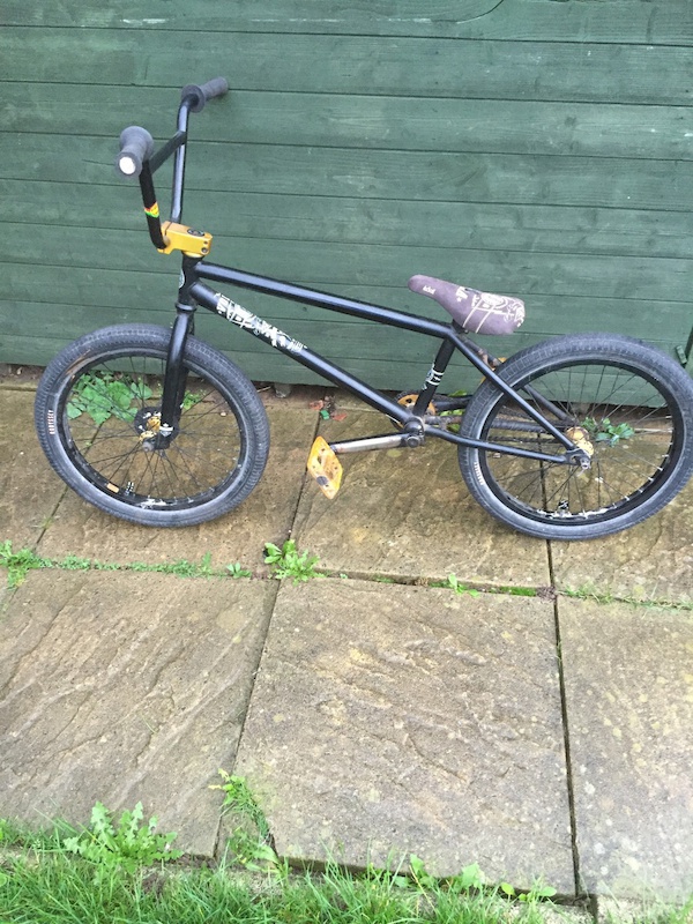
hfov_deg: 48.2
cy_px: 462
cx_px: 346
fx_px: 774
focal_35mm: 29
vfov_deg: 61.7
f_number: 2.2
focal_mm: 4.15
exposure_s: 1/20
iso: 250
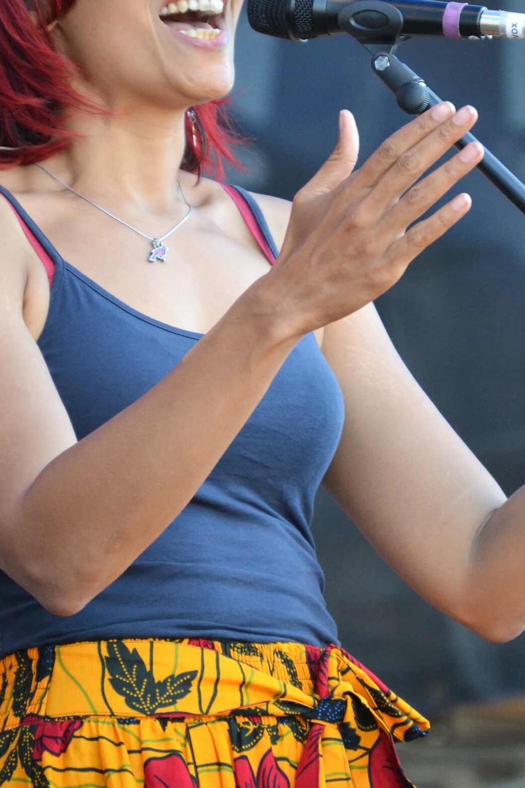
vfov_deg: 4.8
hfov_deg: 3.2
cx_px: 284
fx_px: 9430
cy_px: 326
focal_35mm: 431
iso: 1600
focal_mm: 175
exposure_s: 1/500
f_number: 5.3
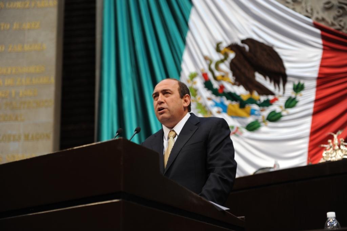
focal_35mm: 62
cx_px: 174
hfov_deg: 32.4
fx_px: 597
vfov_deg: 21.9
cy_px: 116
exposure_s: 1/160
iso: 1000
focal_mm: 62
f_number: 2.8
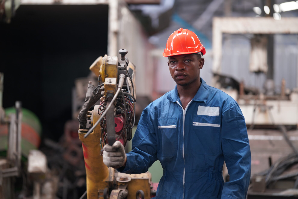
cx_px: 149
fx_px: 704
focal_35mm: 85
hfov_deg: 23.9
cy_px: 100
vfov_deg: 16.1
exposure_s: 1/160
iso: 250
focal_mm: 85
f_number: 1.4
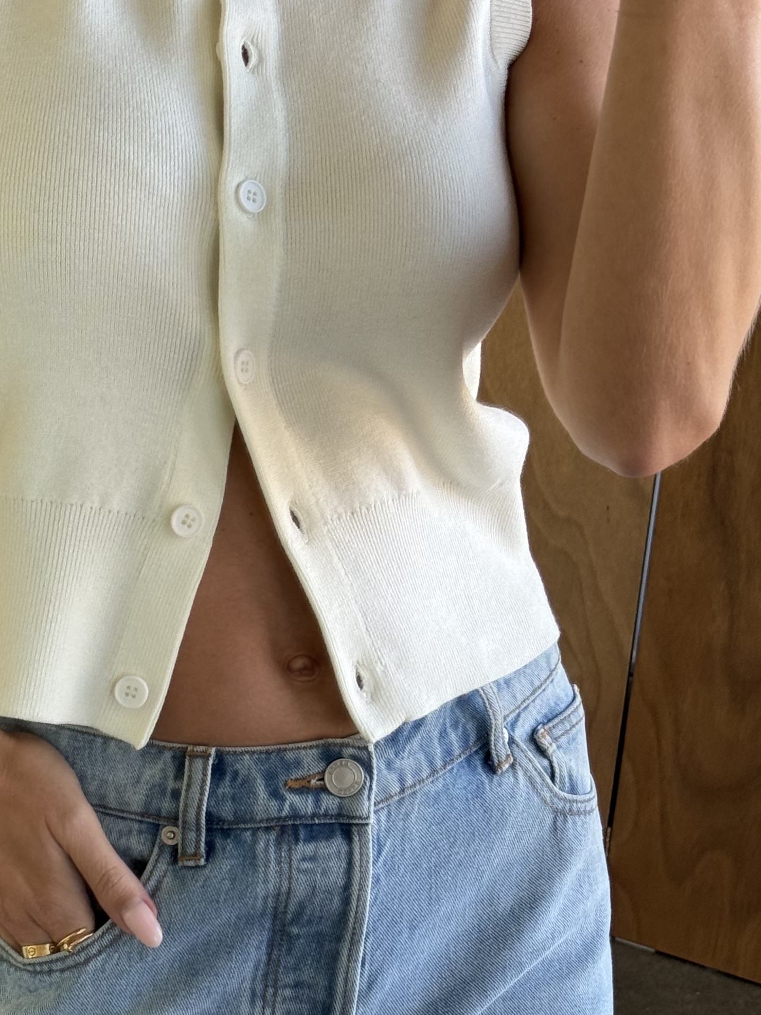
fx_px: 2961
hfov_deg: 14.5
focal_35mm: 101
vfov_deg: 19.4
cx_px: 114
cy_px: 618
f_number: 1.78
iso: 100
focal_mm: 6.76
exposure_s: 1/121
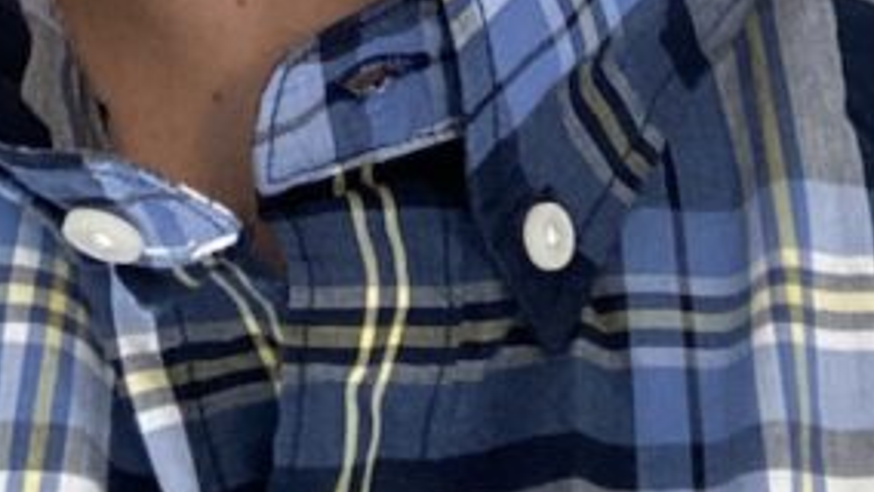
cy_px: -969
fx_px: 2736
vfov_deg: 8.6
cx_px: 335
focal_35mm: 118
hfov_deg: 18.1
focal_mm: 2.71
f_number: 2.2
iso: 160
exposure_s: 1/60
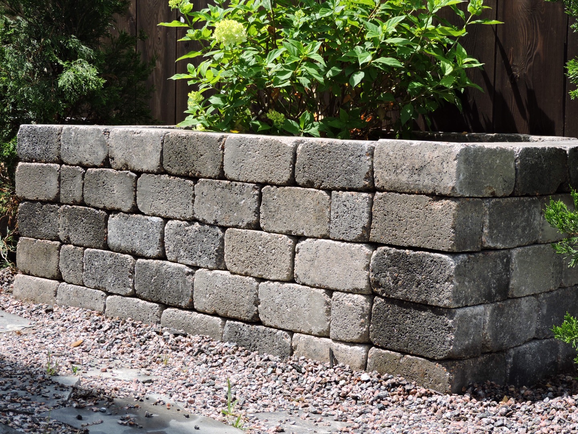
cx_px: 289
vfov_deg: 21.0
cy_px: 217
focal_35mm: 70
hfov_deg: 27.8
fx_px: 1169
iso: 100
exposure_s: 1/400
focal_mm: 12.5
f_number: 3.9
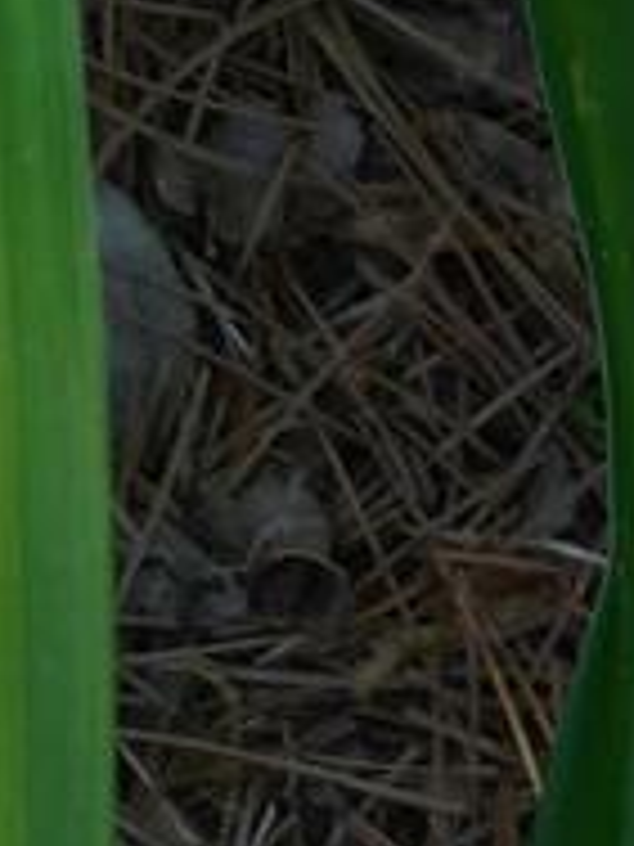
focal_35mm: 186
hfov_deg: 8.0
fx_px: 4542
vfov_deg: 9.2
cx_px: 531
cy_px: -1386
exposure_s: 1/160
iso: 80
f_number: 2.8
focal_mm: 7.4
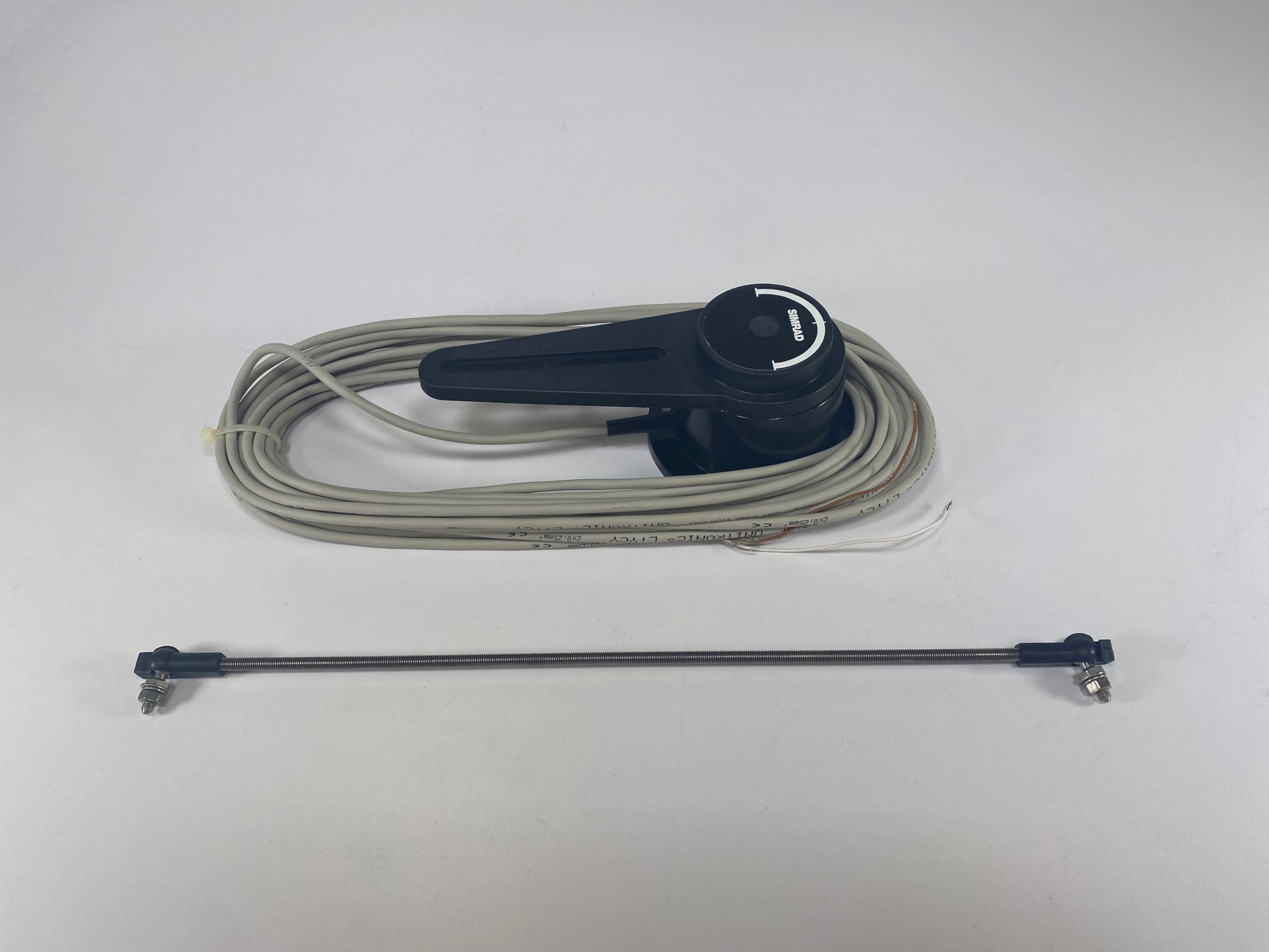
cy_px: 476
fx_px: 953
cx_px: 634
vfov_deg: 53.1
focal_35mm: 26
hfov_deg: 67.3
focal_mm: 4.25
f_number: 1.8
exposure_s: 1/390
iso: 32
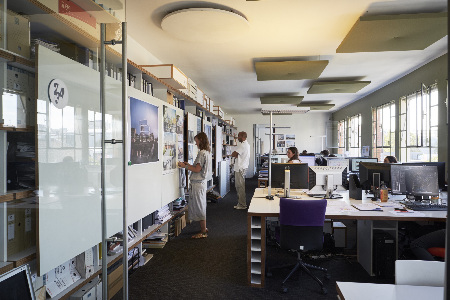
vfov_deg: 53.1
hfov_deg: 73.8
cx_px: 225
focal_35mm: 24
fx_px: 300
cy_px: 150
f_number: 5.6
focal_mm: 16
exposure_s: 1/125
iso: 800
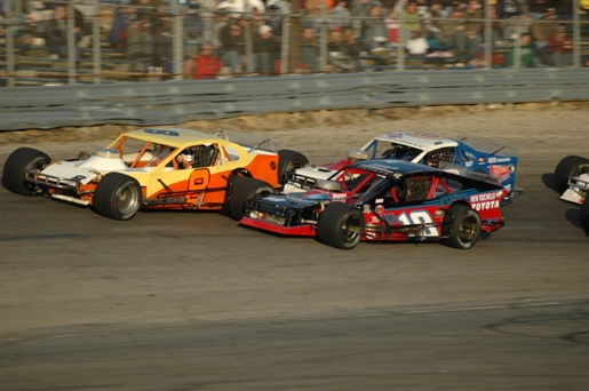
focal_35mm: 225
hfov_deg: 9.2
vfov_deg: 6.1
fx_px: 3677
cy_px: 196
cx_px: 294
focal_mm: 150
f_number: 4.5
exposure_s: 1/250
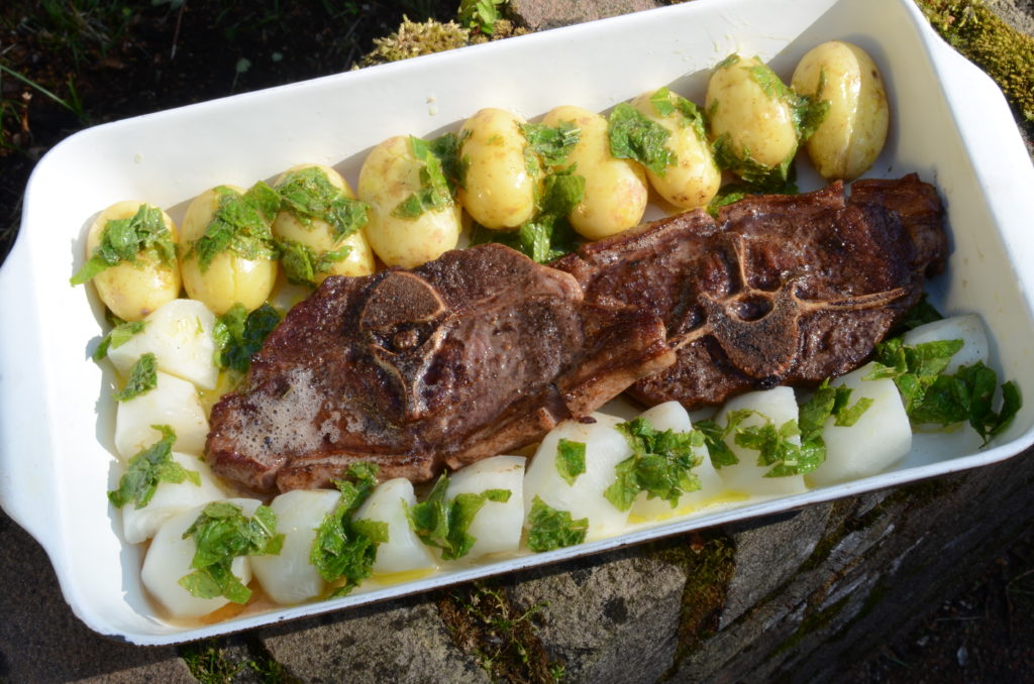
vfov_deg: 22.5
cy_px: 342
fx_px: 1720
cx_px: 517
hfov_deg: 33.5
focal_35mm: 60
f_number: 22
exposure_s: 1/13
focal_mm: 40
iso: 100
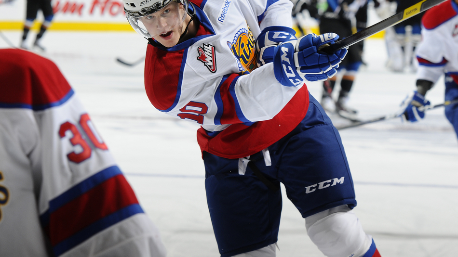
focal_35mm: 238
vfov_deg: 5.1
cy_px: 94
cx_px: 253
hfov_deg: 9.1
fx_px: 2890
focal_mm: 120
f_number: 5
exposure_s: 1/500
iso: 250
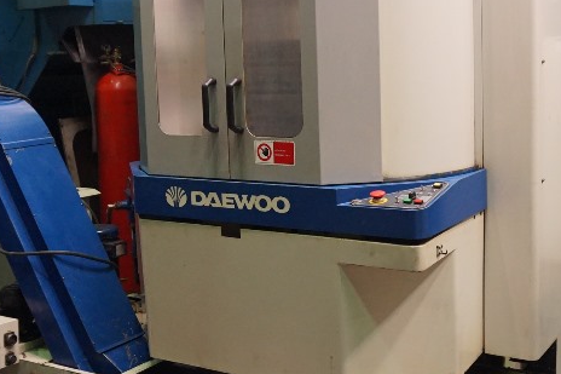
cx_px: 316
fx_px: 826
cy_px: 148
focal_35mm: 53
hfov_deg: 37.5
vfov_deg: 25.4
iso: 1600
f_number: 4
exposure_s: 1/160
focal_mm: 16
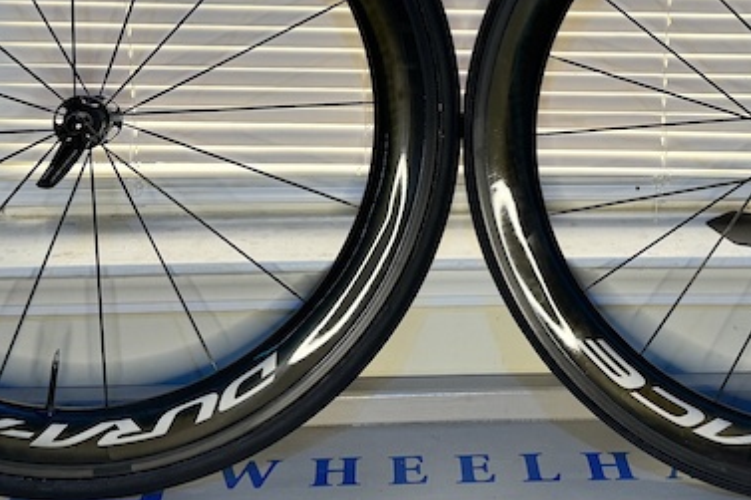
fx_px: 1105
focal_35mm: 53
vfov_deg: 25.0
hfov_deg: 37.4
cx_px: 444
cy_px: 86
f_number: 1.78
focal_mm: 6.86
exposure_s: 1/90
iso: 200
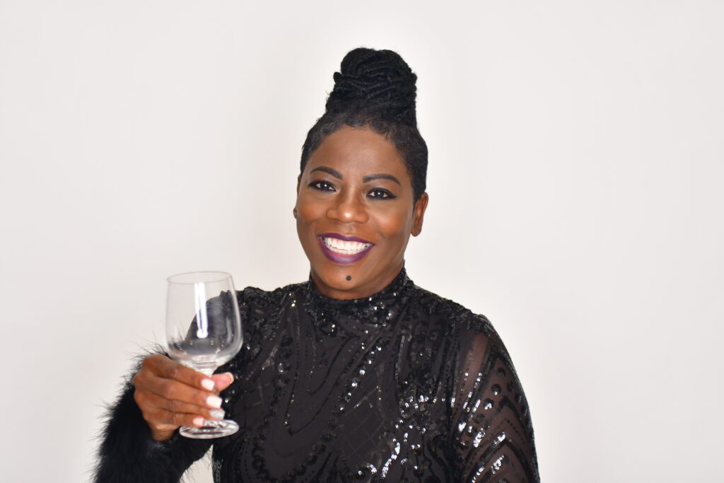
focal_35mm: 105
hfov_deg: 19.5
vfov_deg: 13.0
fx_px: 2112
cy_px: 242
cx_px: 362
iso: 320
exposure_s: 1/200
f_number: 2.8
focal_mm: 70
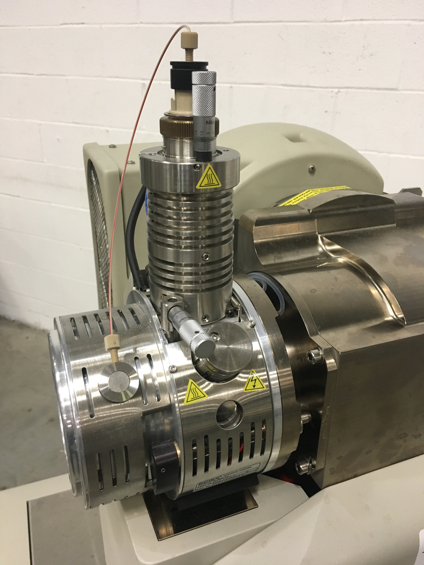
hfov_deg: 48.2
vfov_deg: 61.7
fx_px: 474
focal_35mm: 29
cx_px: 212
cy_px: 282
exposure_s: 1/30
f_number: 2.2
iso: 125
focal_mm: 4.15
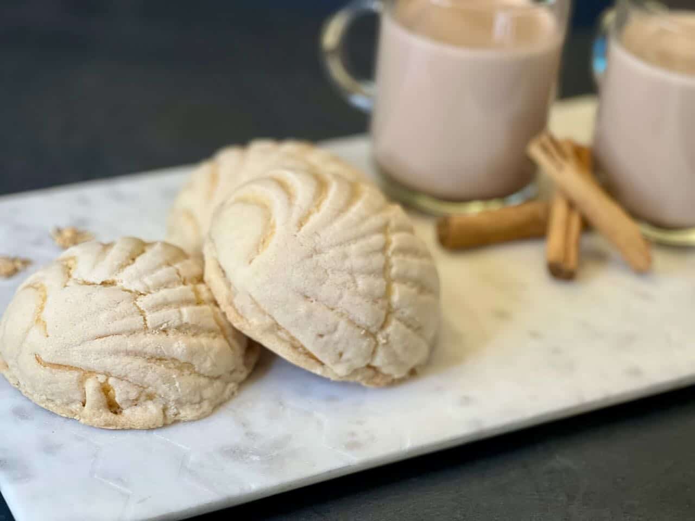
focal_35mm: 77
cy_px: 260
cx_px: 348
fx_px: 1546
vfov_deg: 19.1
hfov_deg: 25.3
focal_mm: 9
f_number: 2.8
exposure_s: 1/60
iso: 125
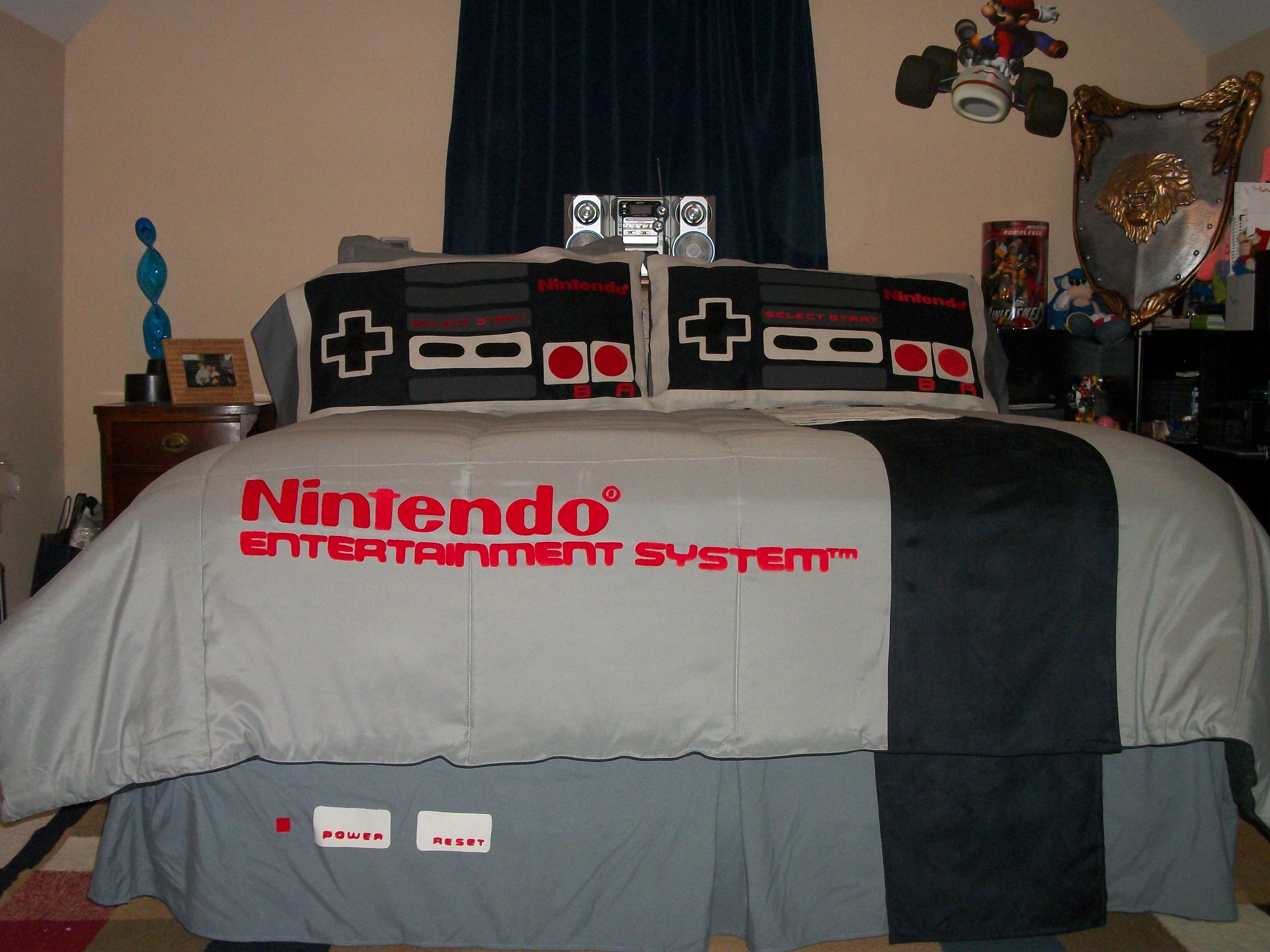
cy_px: 476
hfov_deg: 46.8
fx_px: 1468
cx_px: 635
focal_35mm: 40
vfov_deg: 36.0
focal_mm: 7.1
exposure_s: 1/80
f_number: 3.2
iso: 250
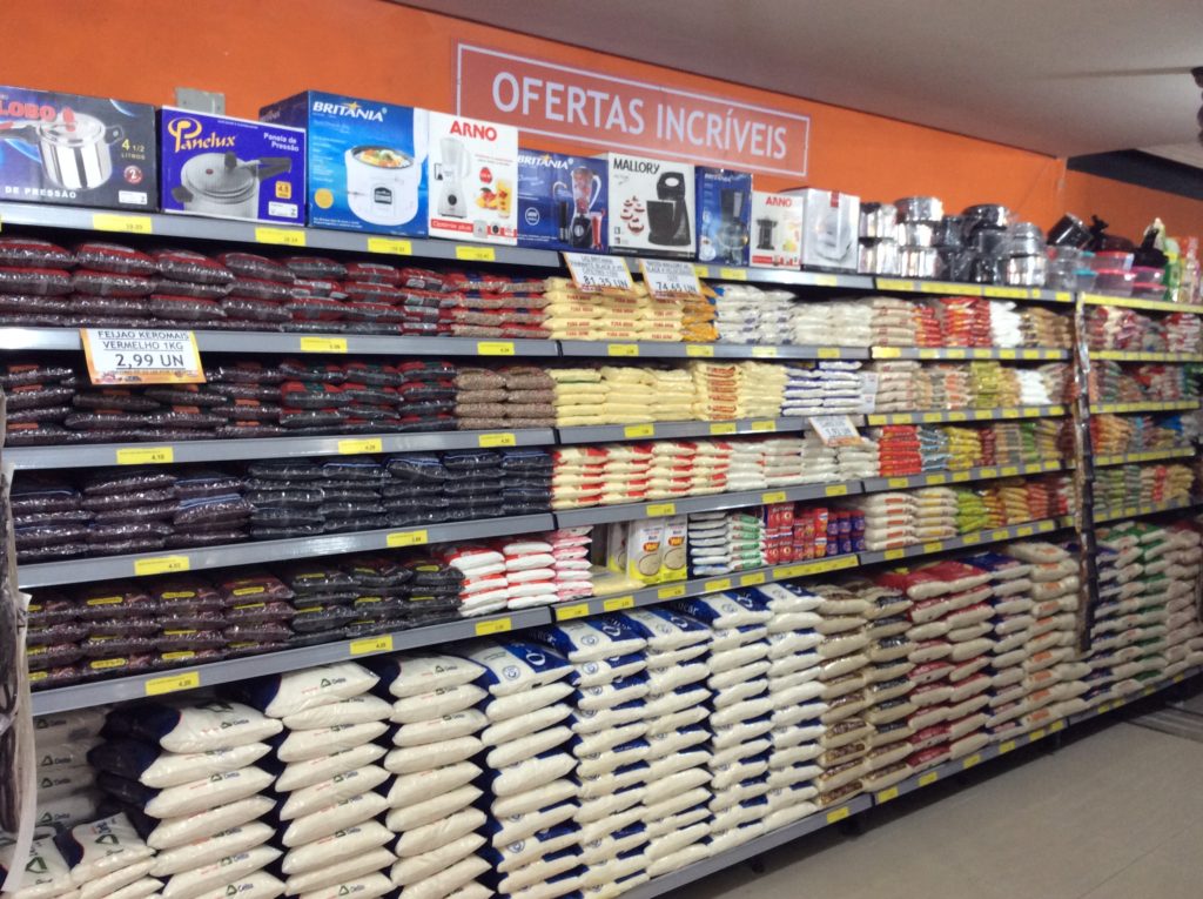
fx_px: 1111
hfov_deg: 56.9
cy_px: 450
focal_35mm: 32
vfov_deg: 44.1
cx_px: 602
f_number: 2.4
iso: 64
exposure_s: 1/24
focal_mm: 3.3
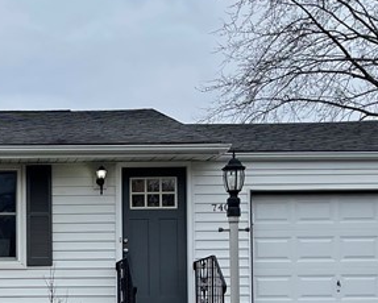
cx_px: -61
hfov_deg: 20.7
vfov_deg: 17.3
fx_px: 974
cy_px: 298
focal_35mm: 87
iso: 32
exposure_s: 1/855
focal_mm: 5.1
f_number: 1.6
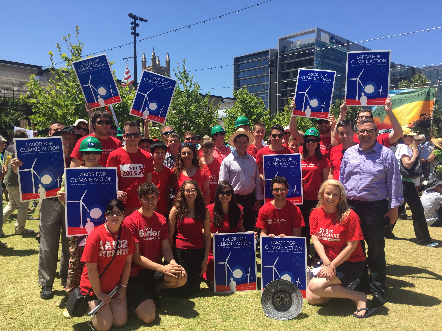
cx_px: 221
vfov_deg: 48.2
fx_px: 370
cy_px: 166
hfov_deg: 61.7
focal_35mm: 29
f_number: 2.2
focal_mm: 4.15
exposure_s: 1/1319
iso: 32
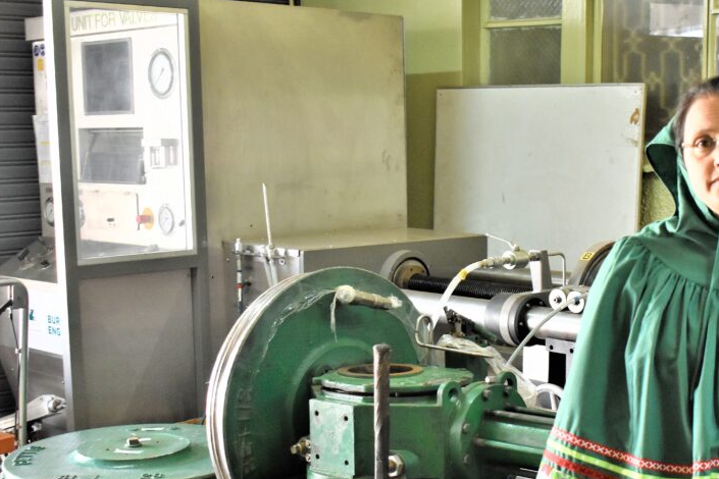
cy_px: 316
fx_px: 1218
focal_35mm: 61
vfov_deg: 22.2
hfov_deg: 32.6
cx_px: 478
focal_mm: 28
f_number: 4.2
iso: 1800
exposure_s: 1/60
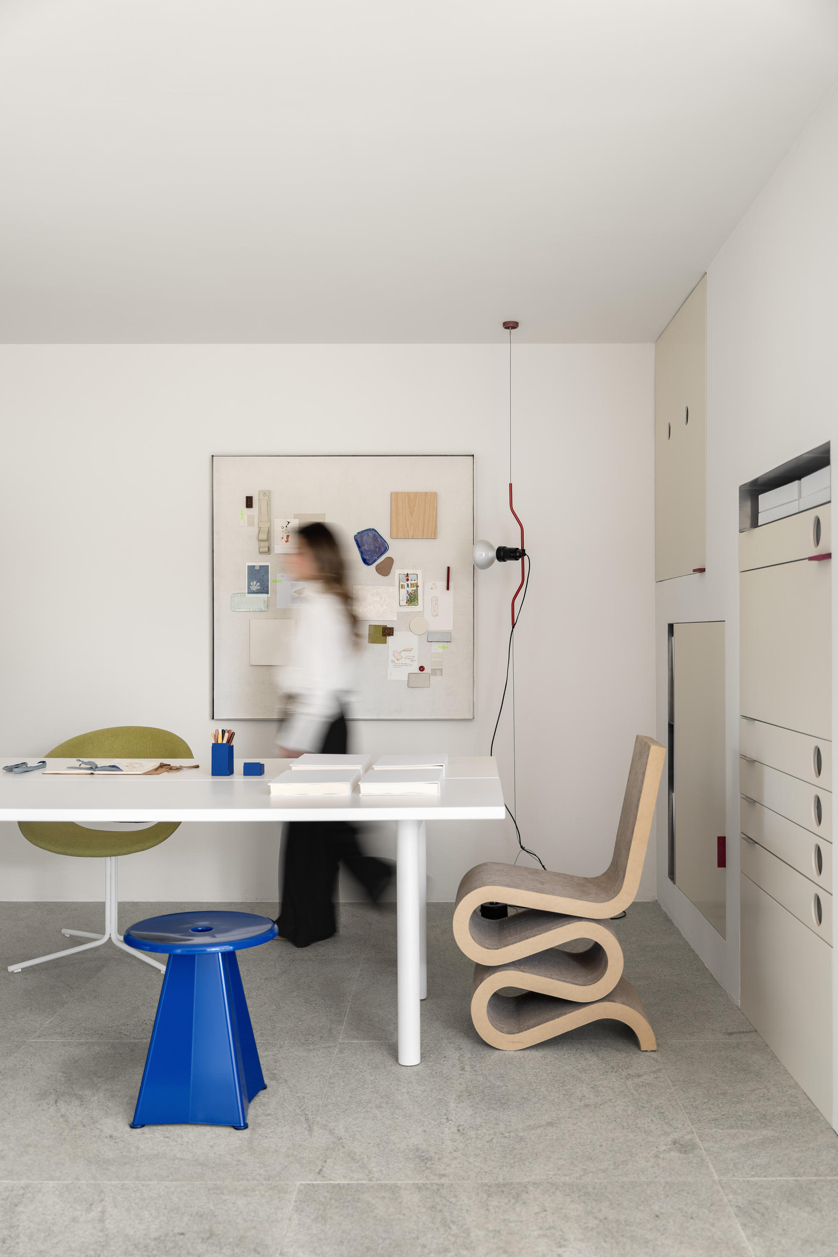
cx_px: 421
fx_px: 1191
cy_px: 628
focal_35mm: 34
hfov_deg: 38.8
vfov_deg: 55.7
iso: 160
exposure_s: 1/8
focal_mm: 33.1
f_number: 2.8
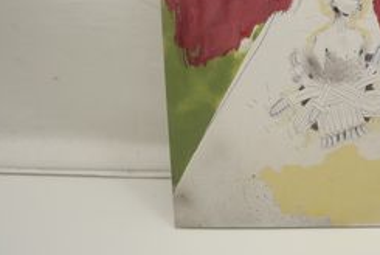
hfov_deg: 28.7
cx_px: 374
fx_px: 697
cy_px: -26
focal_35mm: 66
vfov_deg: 19.8
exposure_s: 1/80
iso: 100
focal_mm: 18
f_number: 3.5
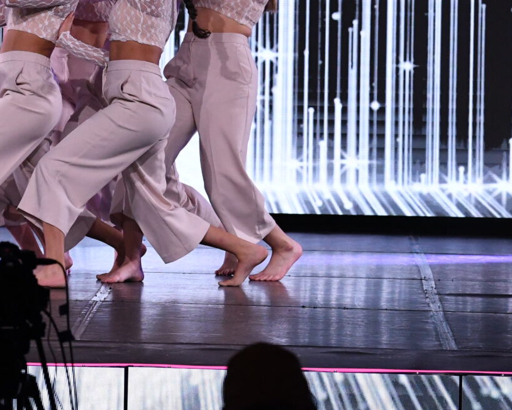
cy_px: 21
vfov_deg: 3.5
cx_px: 18
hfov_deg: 4.3
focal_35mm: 448
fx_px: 6789
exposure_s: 1/640
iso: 3200
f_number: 5
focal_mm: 135
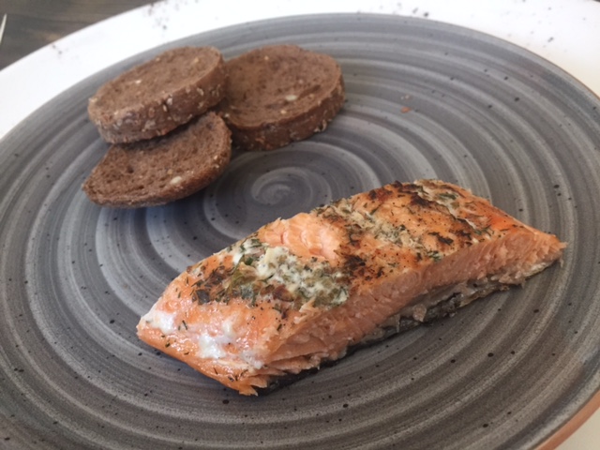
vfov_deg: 48.2
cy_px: 225
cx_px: 300
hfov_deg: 61.7
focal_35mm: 29
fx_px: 503
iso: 160
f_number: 2.2
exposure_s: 1/30
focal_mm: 4.15
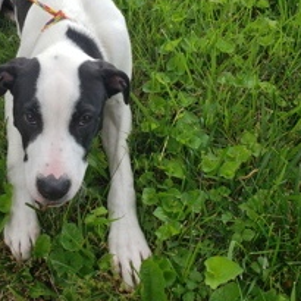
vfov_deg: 35.4
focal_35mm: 47
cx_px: 80
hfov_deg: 35.4
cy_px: 84
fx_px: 462
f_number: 2.4
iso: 50
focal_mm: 4.3
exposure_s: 1/176
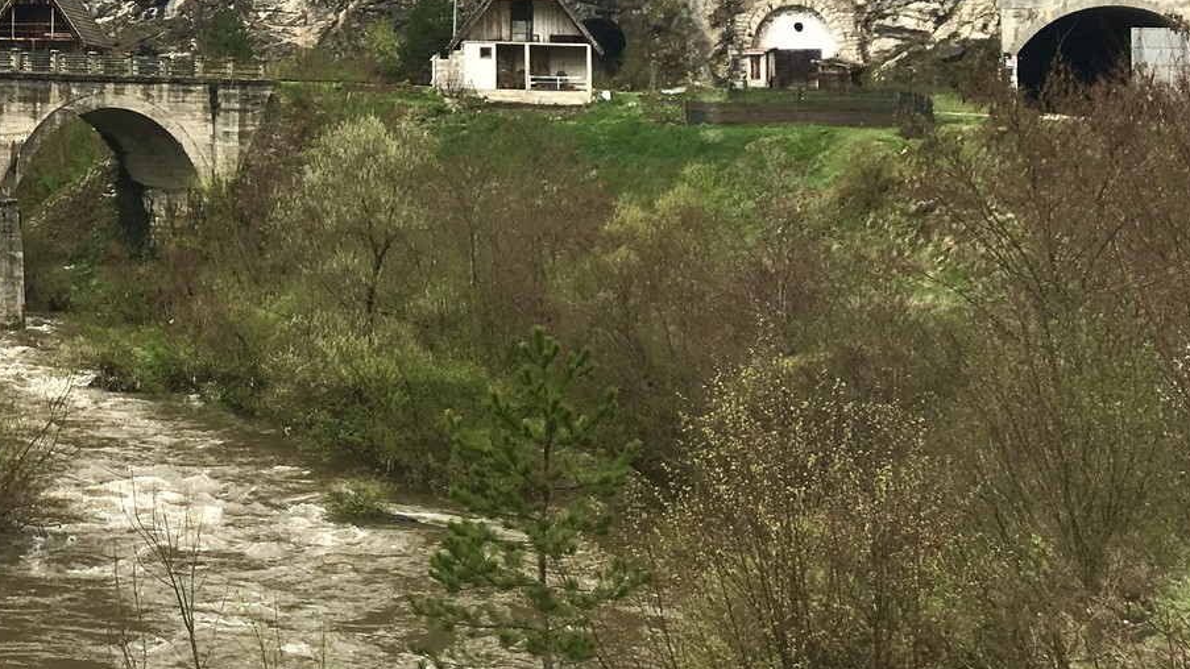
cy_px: -58
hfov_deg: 27.8
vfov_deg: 16.7
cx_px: -88
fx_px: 2209
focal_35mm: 70
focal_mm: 4.15
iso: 25
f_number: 2.2
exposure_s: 1/481
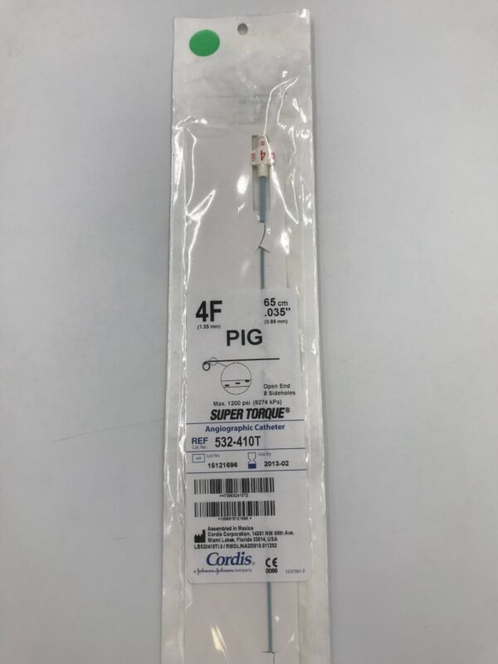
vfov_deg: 63.4
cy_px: 332
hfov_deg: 49.7
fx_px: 537
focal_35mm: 28
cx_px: 249
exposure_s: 1/264
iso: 20
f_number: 1.8
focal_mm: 3.99
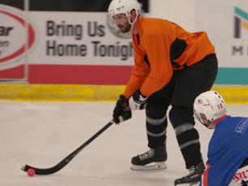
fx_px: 3682
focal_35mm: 514
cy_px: 129
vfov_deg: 2.9
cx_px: 184
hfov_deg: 3.9
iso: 500
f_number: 3.5
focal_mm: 200
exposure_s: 1/200
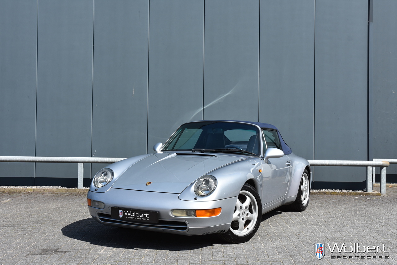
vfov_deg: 26.5
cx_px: 198
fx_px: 563
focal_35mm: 51
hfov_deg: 38.8
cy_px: 132
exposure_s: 1/500
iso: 250
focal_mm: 34
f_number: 8
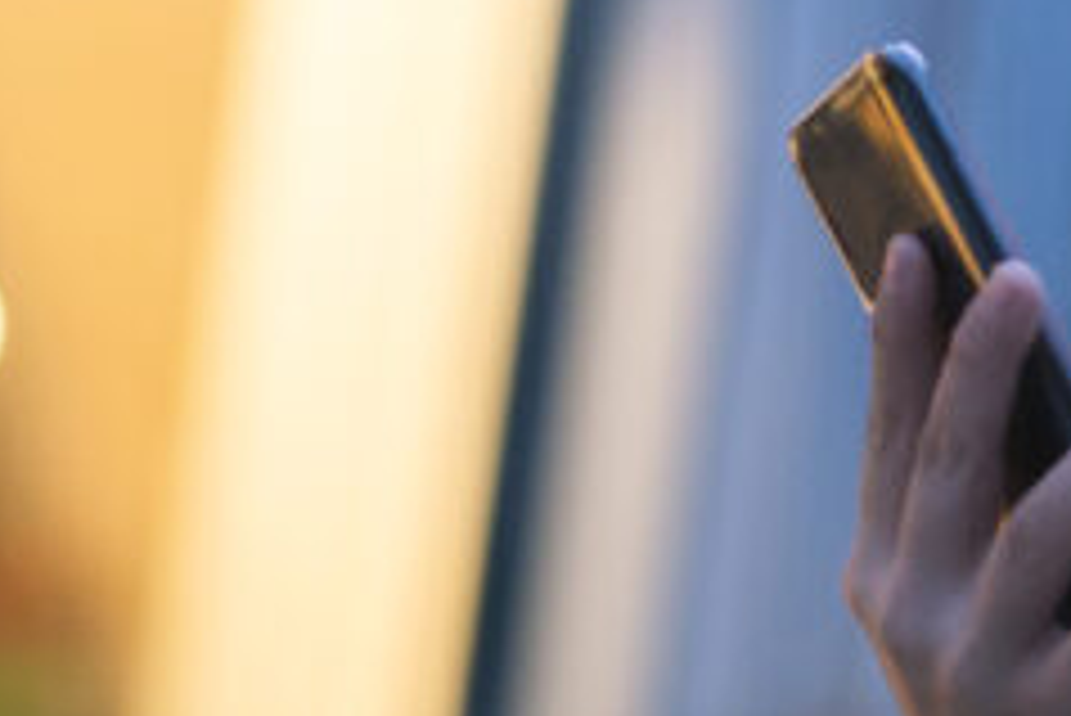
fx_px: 10865
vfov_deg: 3.8
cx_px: 1030
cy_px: 259
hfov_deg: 5.6
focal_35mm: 365
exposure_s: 1/100
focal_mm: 85
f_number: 2
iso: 800
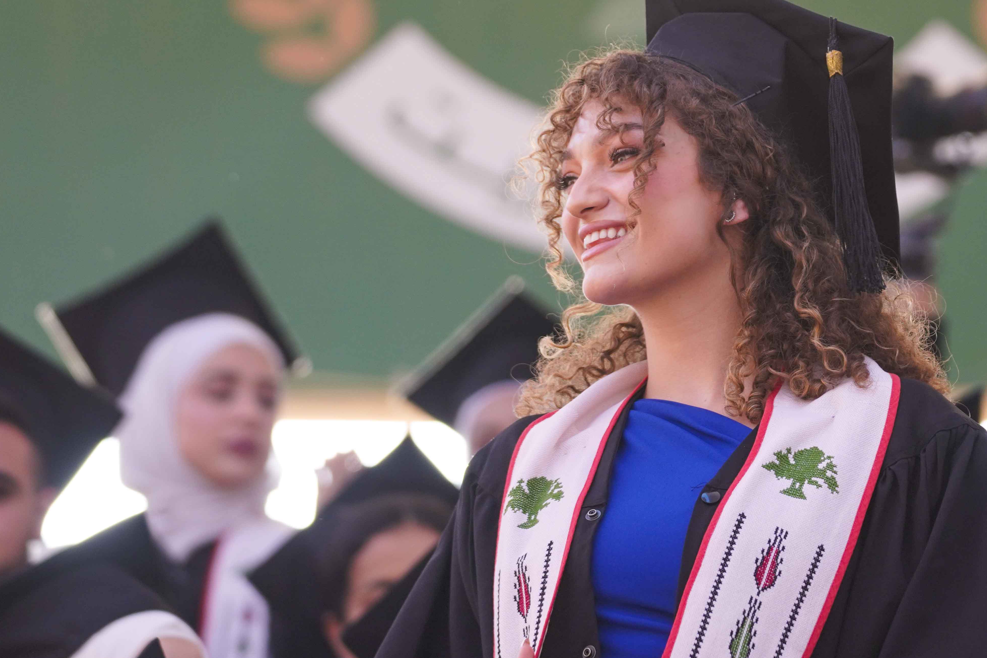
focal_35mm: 320
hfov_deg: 6.4
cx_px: 599
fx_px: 8773
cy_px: 109
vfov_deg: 4.3
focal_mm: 131
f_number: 2.8
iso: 320
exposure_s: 1/320
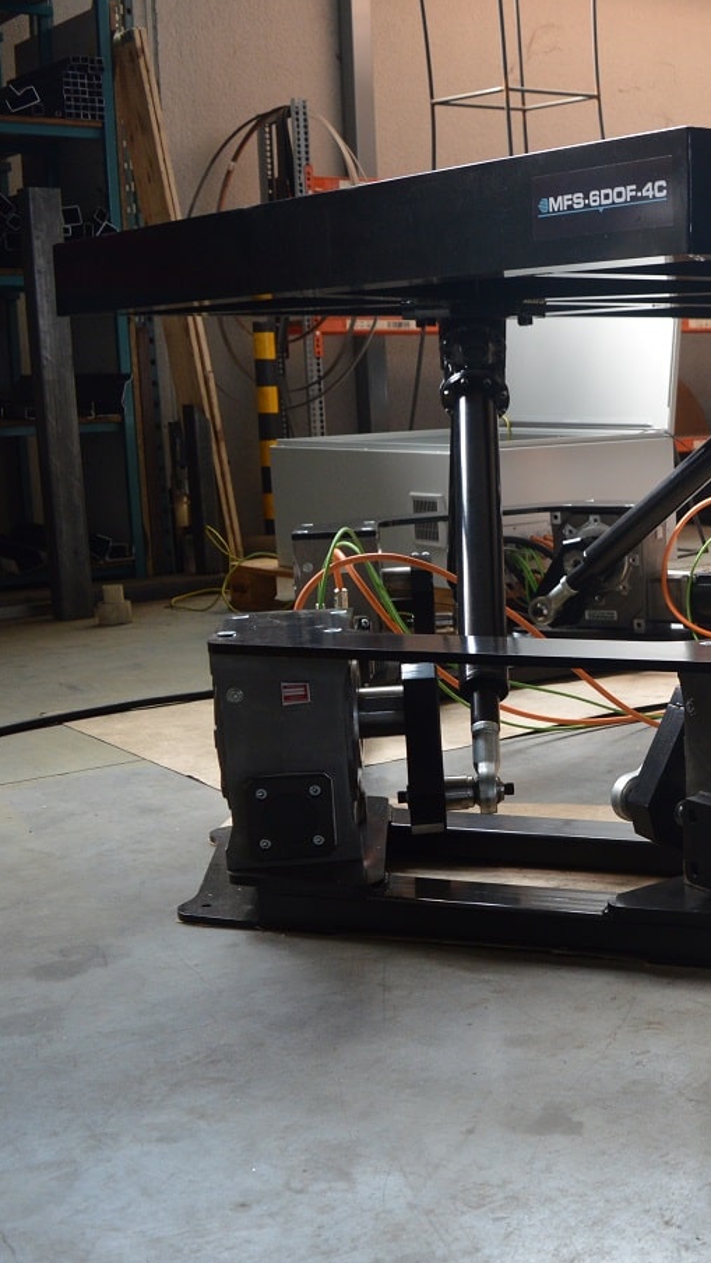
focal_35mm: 47
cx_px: 929
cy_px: 651
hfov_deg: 22.7
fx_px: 1574
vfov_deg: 43.7
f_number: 4.5
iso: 400
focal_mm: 18
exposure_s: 1/80
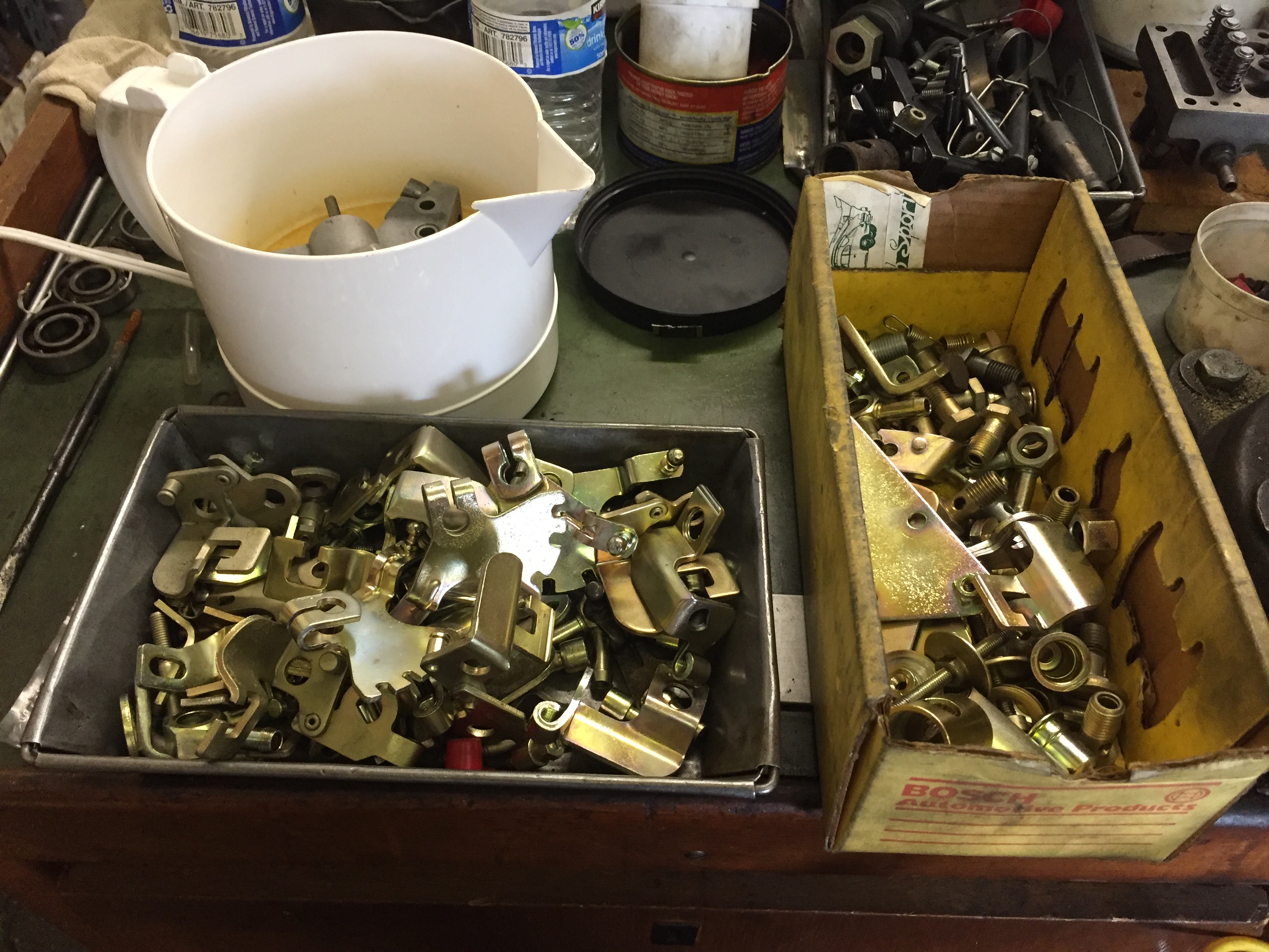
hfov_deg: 61.7
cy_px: 476
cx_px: 634
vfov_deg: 48.2
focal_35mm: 29
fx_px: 1063
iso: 200
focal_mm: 4.15
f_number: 2.2
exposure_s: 1/30
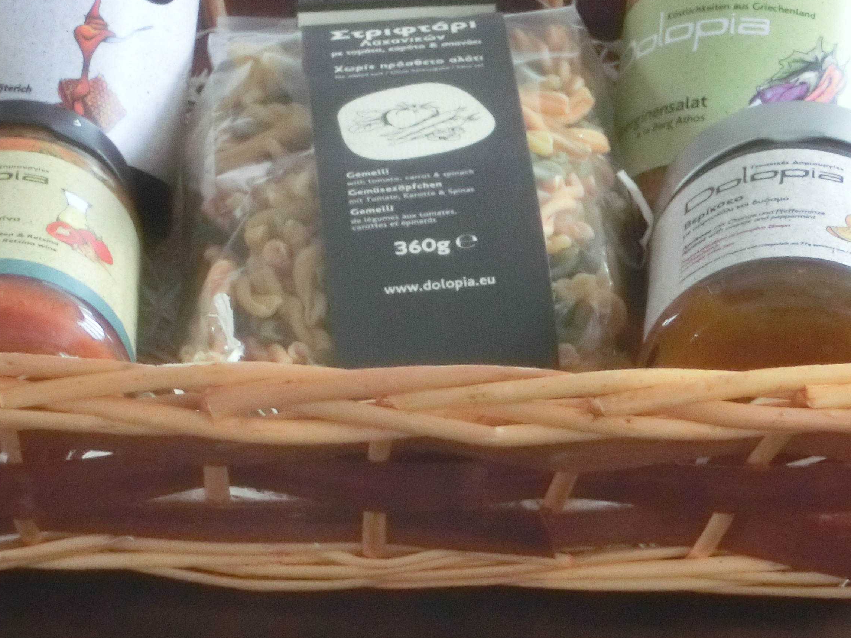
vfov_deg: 8.6
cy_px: 250
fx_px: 4253
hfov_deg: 11.4
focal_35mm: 173
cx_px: 417
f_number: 5
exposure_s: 1/250
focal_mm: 15.16
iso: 3200
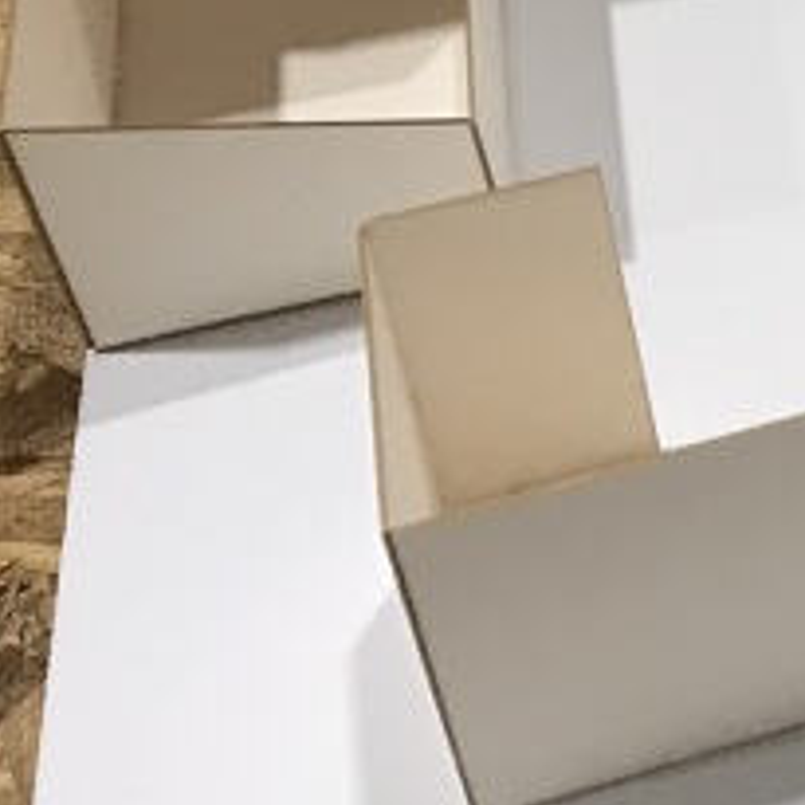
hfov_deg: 12.2
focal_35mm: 121
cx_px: 1771
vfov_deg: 13.7
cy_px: -357
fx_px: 3184
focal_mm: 3.99
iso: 40
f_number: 1.8
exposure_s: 1/15
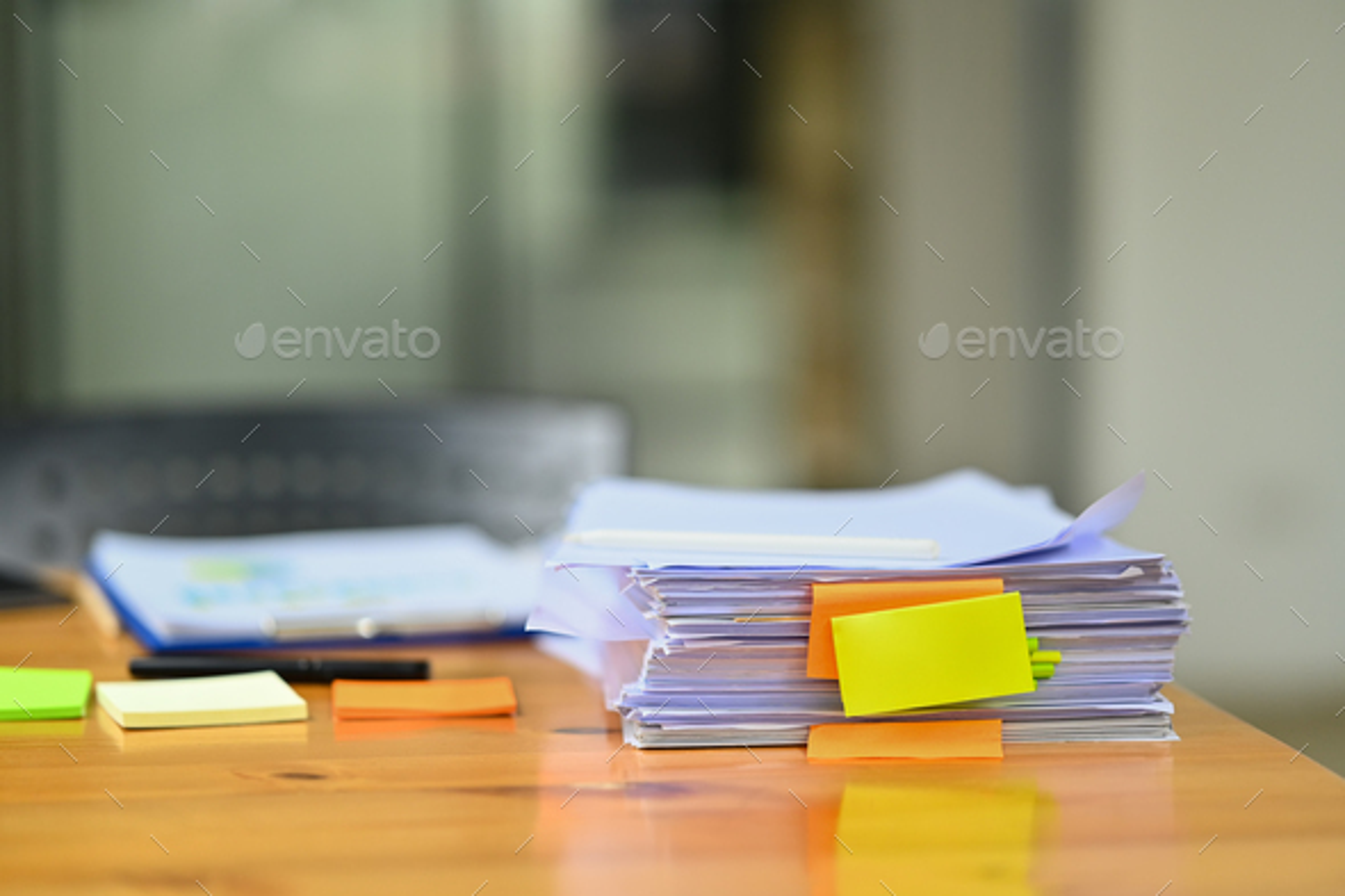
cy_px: 448
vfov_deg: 16.1
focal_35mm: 85
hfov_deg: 23.9
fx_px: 3175
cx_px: 672
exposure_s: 1/400
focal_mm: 85
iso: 500
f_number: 2
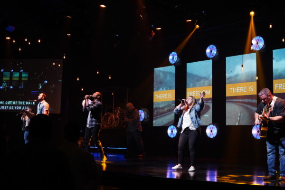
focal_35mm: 50
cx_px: 142
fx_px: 396
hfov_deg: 39.6
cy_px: 95
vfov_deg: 27.0
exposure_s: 1/60
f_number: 6.3
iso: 3200
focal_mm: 50
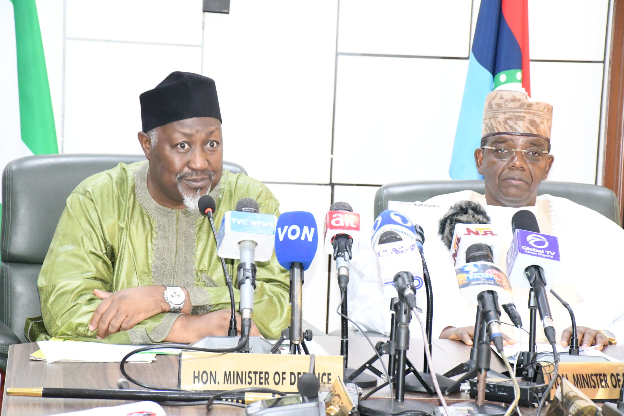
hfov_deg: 16.1
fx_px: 2201
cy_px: 208
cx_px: 312
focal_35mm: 127
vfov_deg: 10.8
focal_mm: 85
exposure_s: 1/125
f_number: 8
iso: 16000
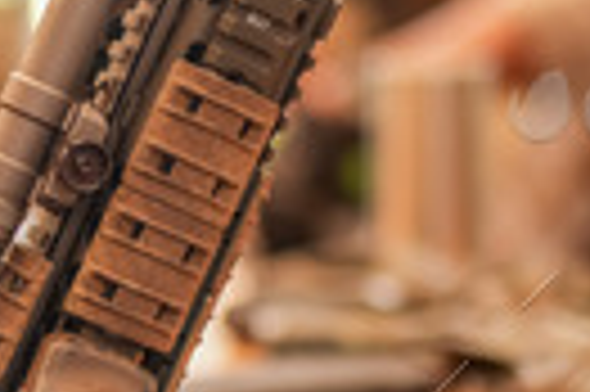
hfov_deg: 12.9
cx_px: 23
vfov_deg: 8.6
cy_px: 318
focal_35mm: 158
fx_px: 2586
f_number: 1.4
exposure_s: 1/151
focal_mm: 35
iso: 100
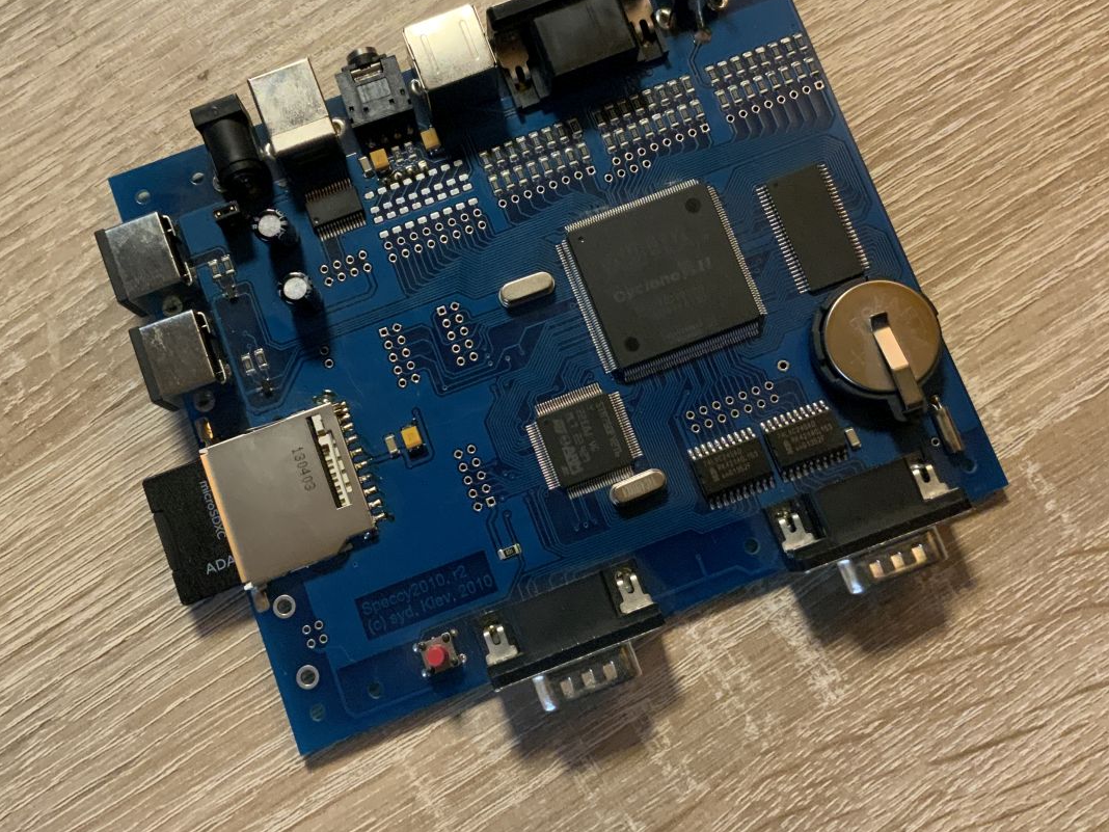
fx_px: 1217
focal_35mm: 38
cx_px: 491
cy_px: 374
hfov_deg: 48.9
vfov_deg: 37.7
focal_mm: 3
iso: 250
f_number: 1.8
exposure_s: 1/60
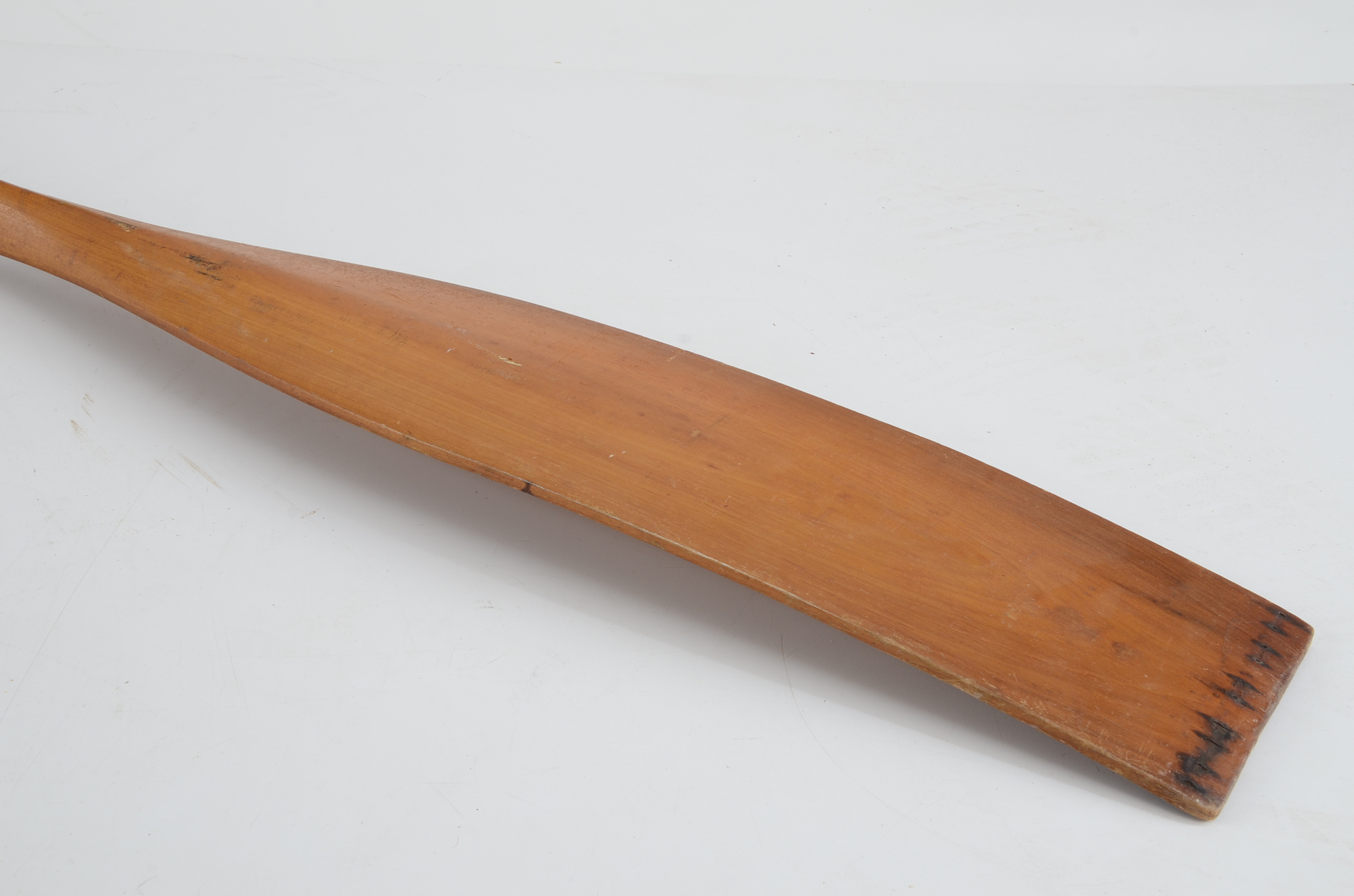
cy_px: 448
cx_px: 677
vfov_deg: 22.5
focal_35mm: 60
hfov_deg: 33.5
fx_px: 2252
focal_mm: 40
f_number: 13
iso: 200
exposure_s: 1/125
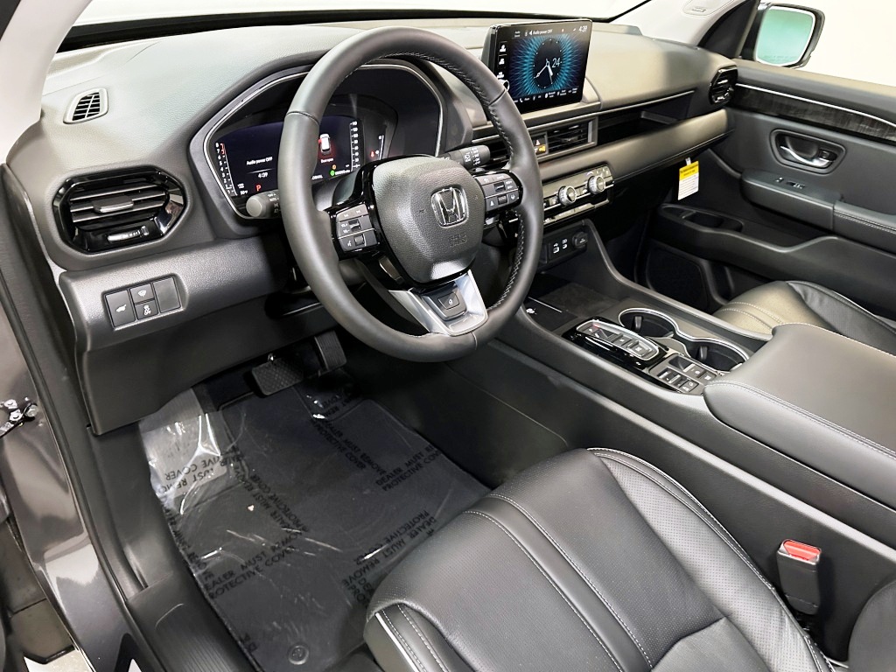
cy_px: 336
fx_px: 621
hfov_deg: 71.6
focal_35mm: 24
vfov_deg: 56.8
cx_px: 448
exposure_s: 1/30
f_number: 1.78
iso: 1000
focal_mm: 6.86
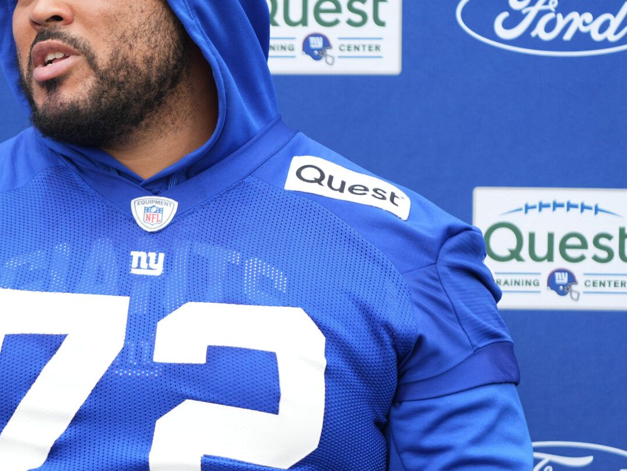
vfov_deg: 5.3
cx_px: 131
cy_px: 278
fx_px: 5109
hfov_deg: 7.0
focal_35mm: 282
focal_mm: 124
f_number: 3.2
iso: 100
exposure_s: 1/500
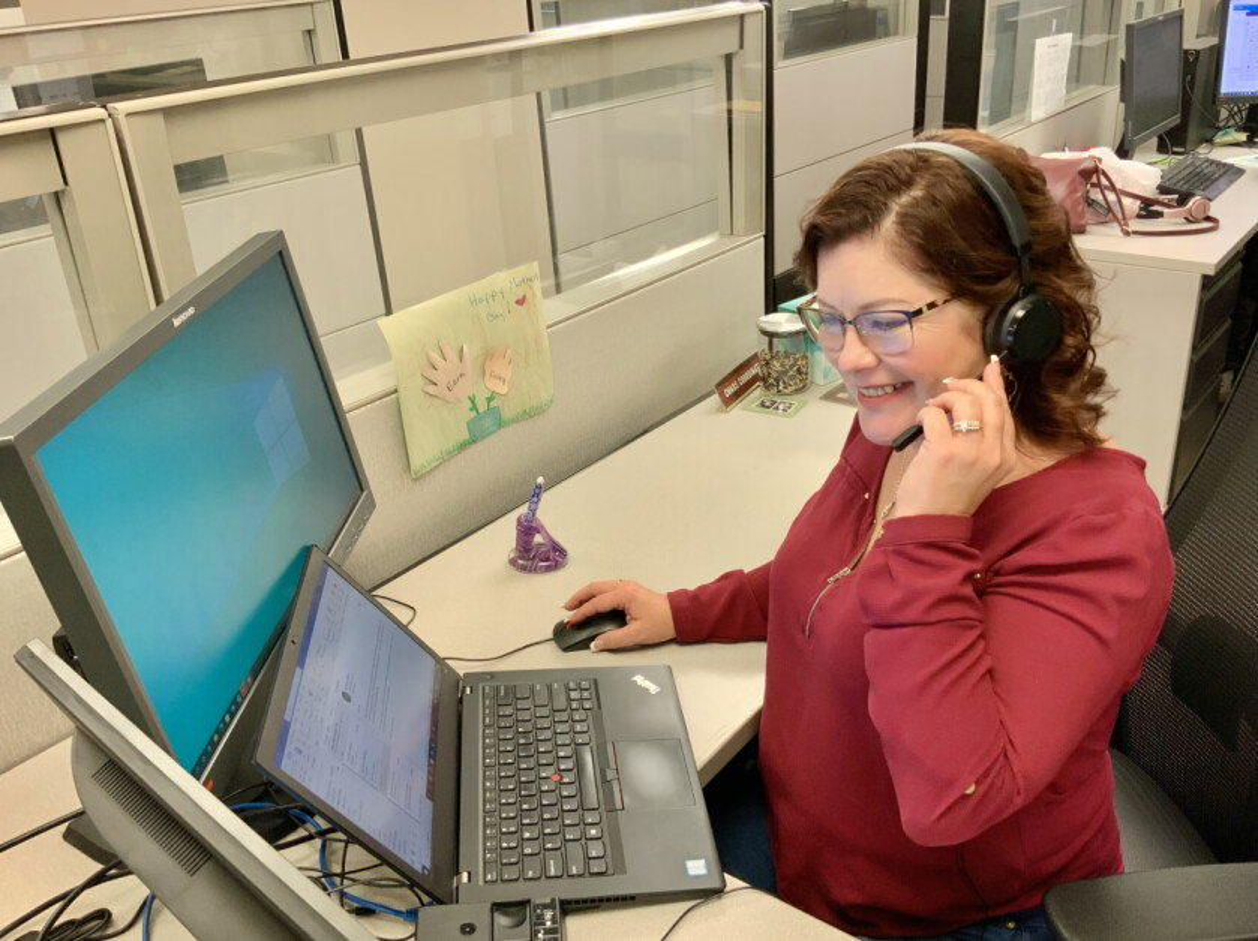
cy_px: 470
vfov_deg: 48.2
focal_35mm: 29
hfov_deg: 61.7
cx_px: 629
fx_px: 1053
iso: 100
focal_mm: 3
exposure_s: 1/60
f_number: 1.8
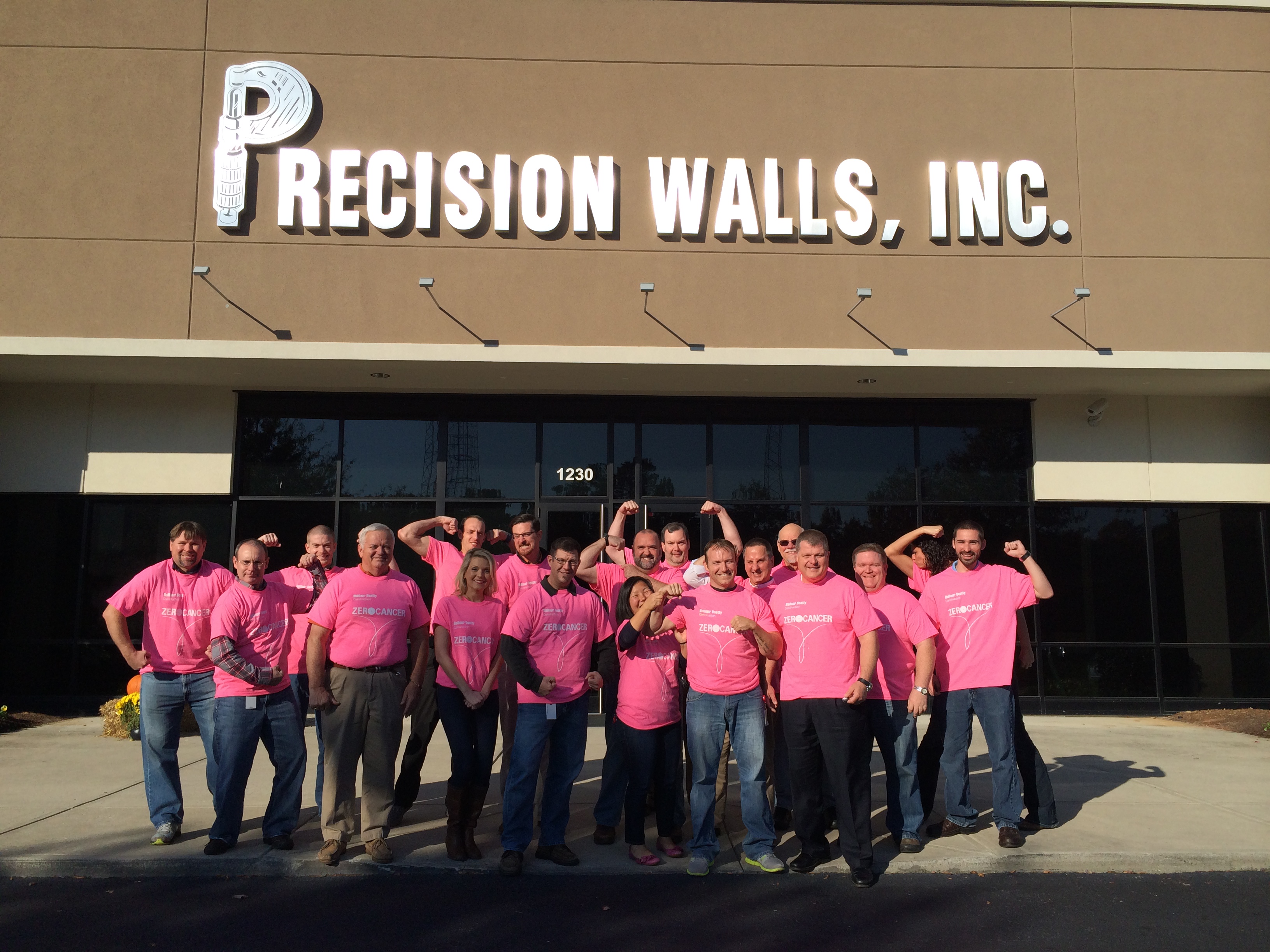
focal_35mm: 30
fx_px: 1101
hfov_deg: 60.0
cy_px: 476
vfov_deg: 46.8
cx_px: 635
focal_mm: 4.12
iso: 40
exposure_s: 1/3425
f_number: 2.2
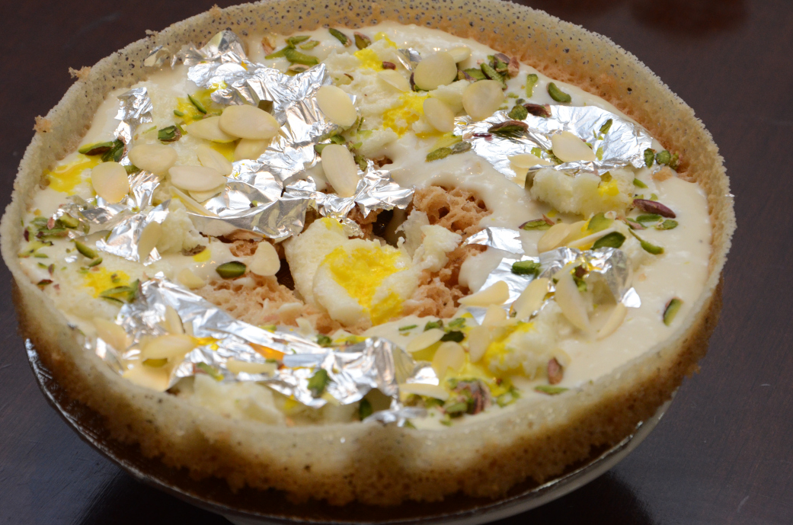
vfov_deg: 11.3
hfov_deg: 17.0
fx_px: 2659
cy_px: 235
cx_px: 375
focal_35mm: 121
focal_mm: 70
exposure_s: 1/60
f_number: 8
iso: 1250
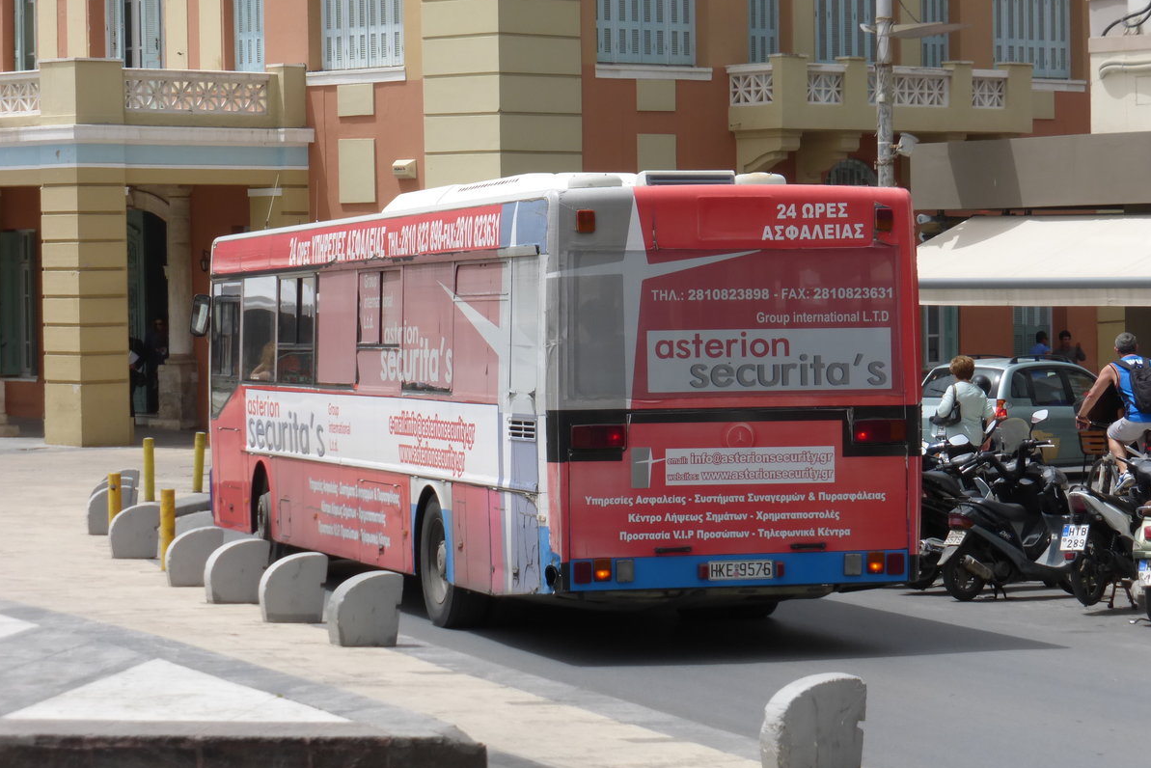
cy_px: 412
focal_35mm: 114
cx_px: 574
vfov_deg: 12.0
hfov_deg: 17.9
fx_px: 3645
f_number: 5.3
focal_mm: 19.4
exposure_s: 1/640
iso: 100
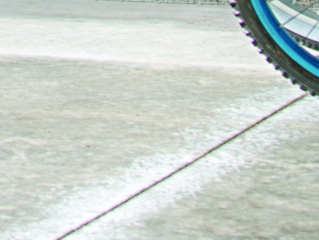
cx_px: -378
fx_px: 4673
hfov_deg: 3.9
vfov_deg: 2.9
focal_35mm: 507
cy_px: -524
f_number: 6.3
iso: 100
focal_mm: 70
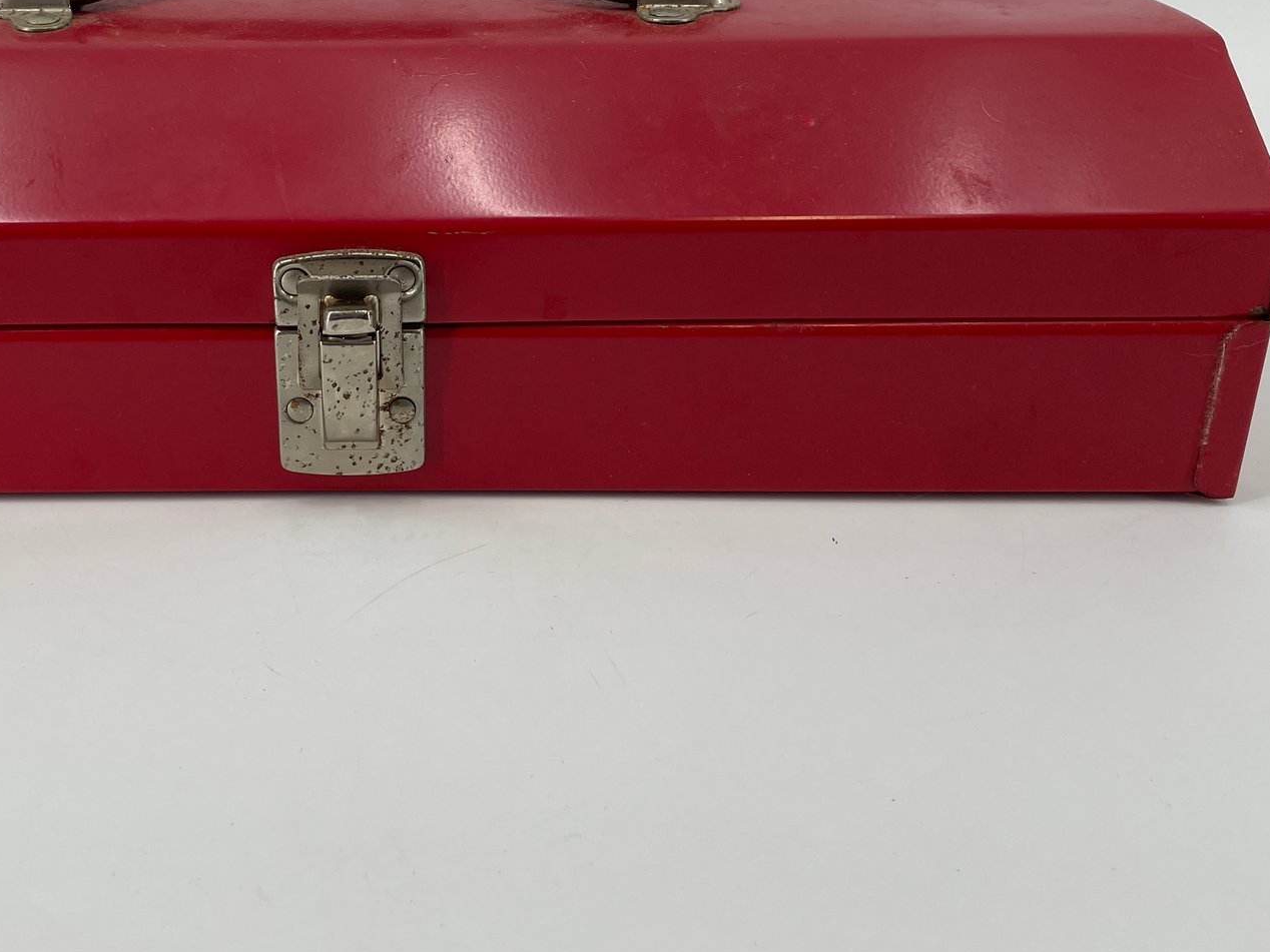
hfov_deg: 44.7
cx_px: 364
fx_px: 1504
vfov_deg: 34.6
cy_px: 265
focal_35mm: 41
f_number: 1.6
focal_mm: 4.2
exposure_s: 1/314
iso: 32
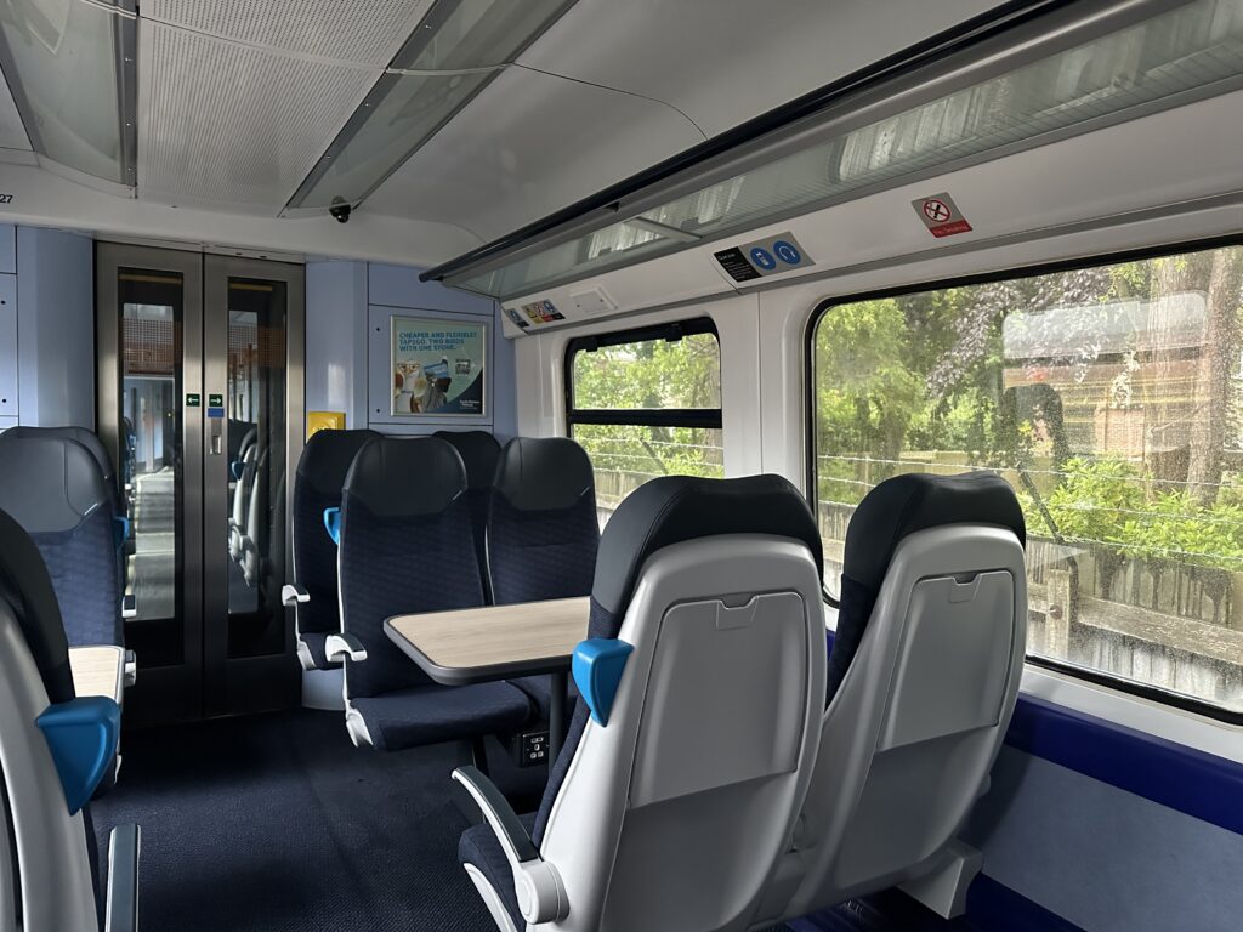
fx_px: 862
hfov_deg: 71.6
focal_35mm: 24
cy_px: 466
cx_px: 622
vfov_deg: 56.8
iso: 1000
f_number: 1.78
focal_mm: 6.86
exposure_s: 1/40
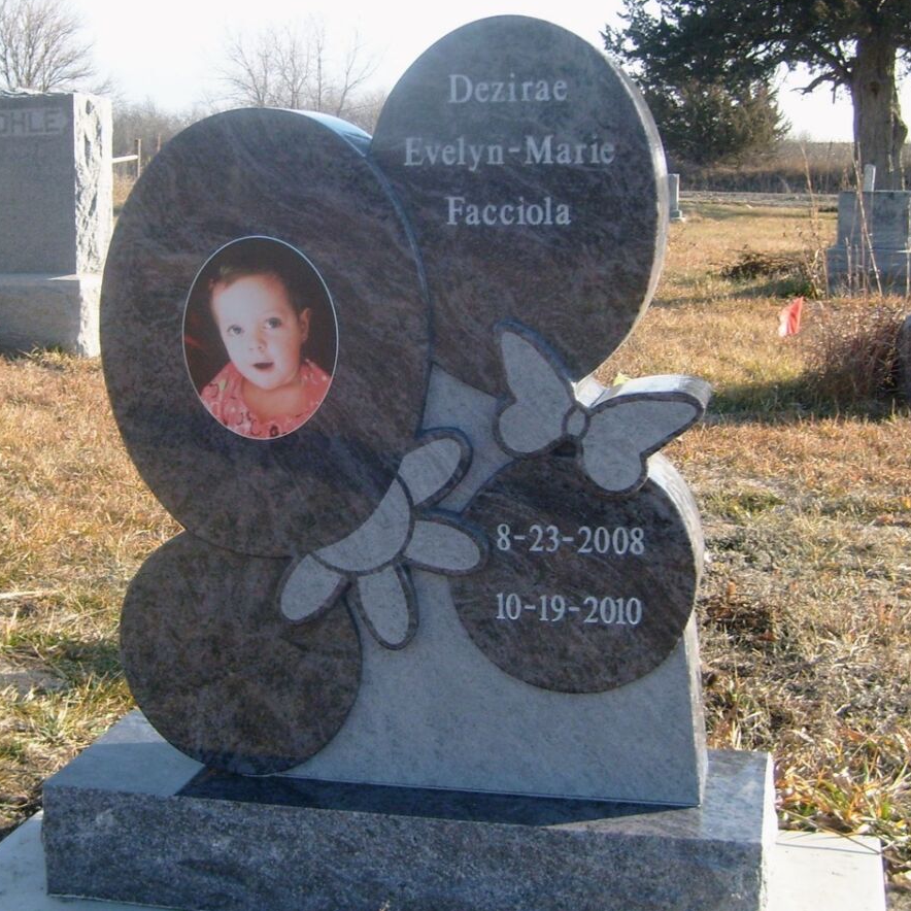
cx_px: 398
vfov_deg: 40.0
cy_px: 449
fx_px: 1251
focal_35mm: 42
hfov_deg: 40.0
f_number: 7.1
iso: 80
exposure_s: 1/125
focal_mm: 5.8
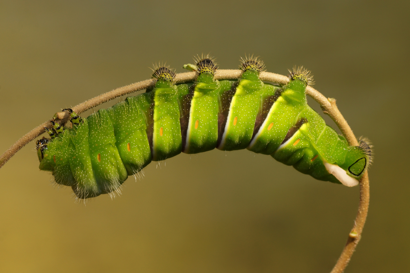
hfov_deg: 15.2
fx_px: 1537
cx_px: 205
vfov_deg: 10.2
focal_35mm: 135
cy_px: 136
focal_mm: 90
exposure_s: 1/60
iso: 200
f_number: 10
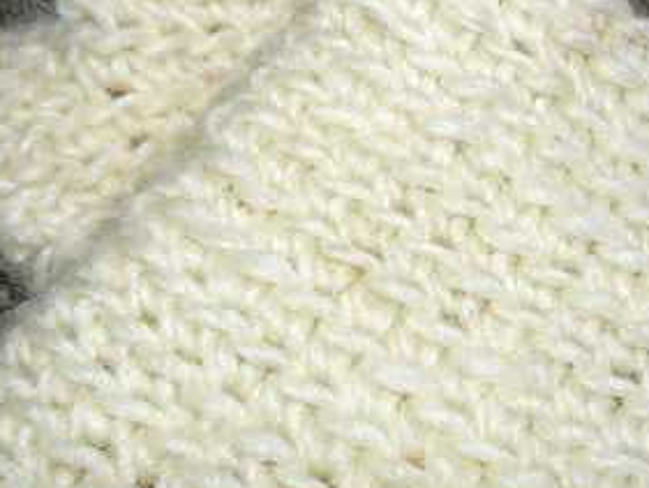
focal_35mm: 64
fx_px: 1200
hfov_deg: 30.3
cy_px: 244
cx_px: 337
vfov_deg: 22.9
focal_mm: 6
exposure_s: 1/30
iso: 100
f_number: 2.8
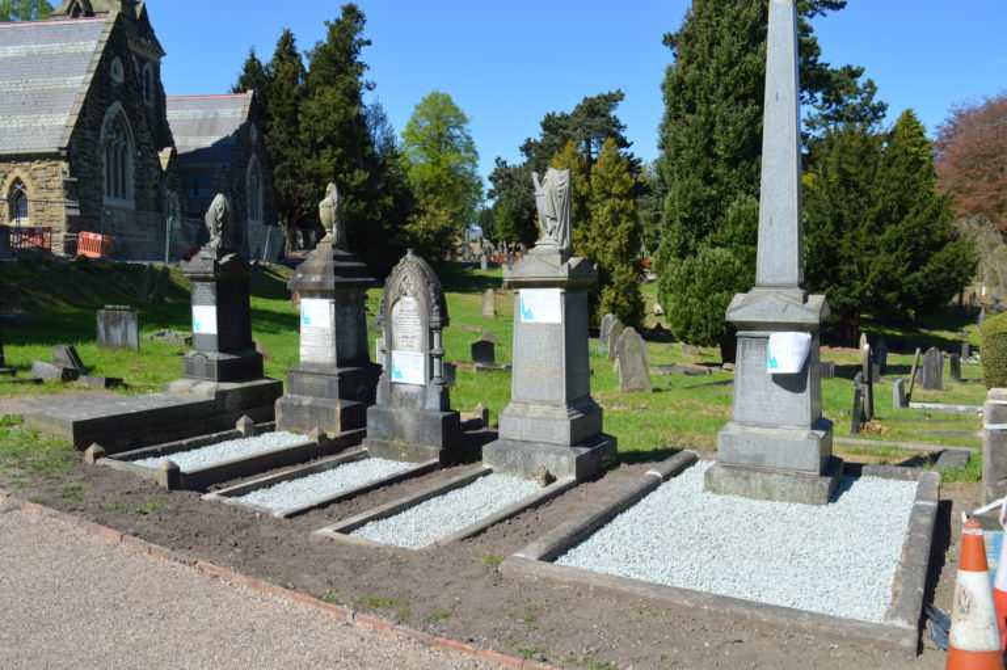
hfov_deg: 67.4
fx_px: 755
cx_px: 504
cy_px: 335
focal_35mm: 27
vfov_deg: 47.9
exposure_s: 1/250
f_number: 8
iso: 100
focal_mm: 18
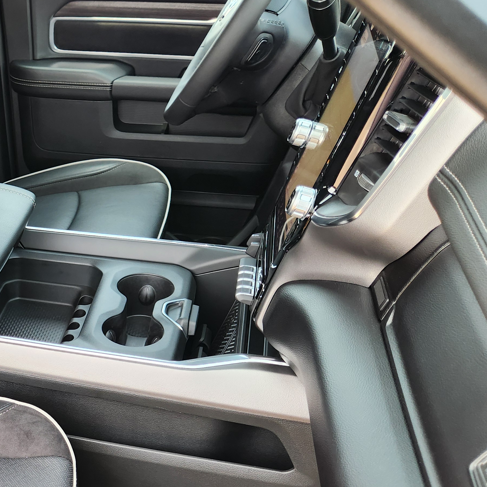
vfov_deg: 36.4
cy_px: 384
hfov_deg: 33.1
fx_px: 716
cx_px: -42
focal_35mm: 45
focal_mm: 5.4
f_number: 1.8
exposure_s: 1/180
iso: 100
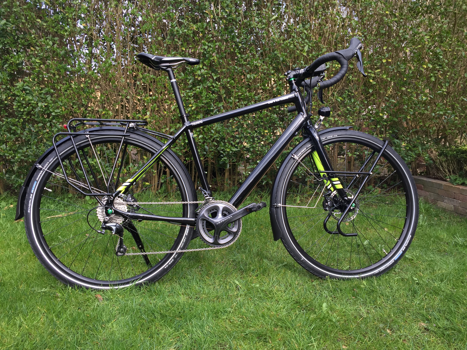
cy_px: 175
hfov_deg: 61.7
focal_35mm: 29
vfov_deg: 48.2
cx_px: 234
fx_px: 391
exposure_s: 1/231
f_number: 2.2
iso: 32
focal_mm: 4.15
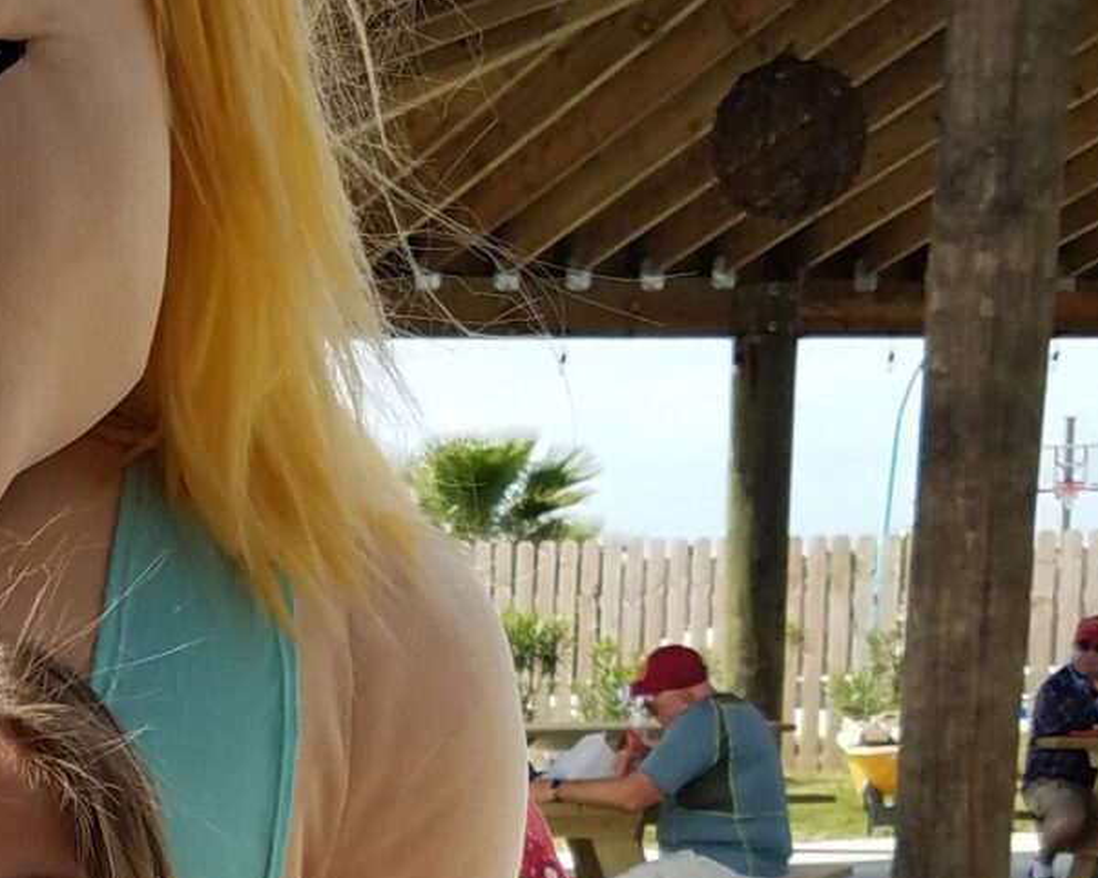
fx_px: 3508
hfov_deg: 17.3
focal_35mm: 108
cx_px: -71
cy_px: 1139
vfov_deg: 13.7
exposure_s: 1/1712
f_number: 1.7
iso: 50
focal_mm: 4.2
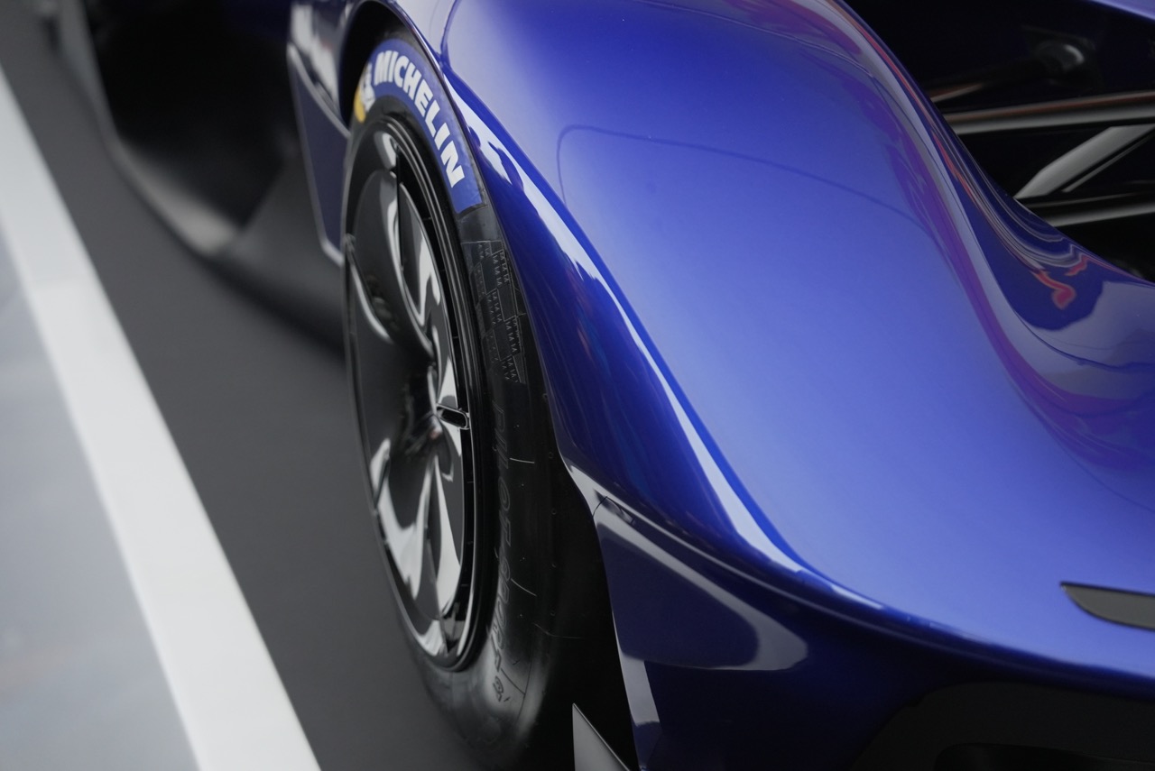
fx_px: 2247
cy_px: 386
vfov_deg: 19.5
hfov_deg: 28.8
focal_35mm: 70
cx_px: 578
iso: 2500
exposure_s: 1/50
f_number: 2.8
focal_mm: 70
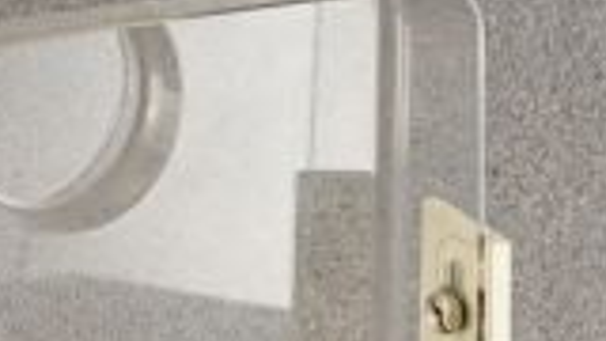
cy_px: 540
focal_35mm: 196
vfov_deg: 6.1
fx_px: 3149
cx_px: 23
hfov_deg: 10.9
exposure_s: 1/160
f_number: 13
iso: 1600
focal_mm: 50
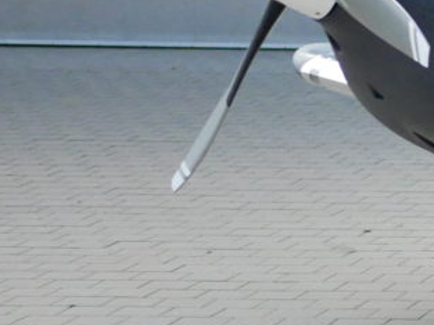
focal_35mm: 245
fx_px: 3073
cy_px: 179
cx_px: 1026
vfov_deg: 6.1
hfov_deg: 7.6
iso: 1600
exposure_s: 1/13000
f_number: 1.7
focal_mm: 25
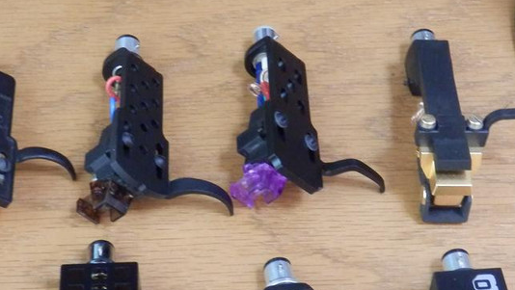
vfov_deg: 13.9
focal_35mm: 87
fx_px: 1189
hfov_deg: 24.4
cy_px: 187
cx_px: 244
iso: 800
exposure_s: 1/13
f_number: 3.7
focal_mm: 7.3
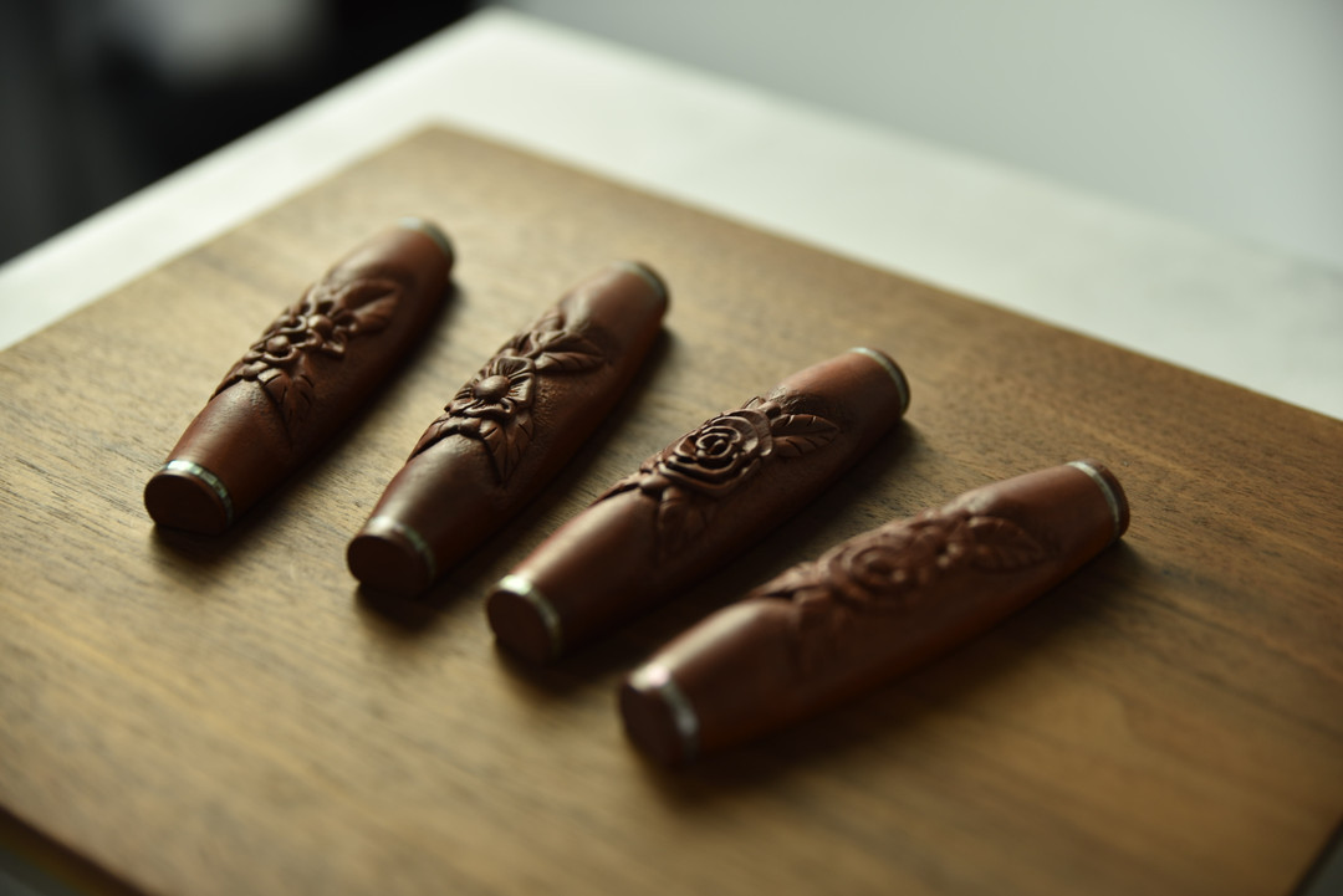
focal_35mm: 70
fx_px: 2612
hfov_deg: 28.8
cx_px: 672
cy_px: 448
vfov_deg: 19.5
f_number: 2.8
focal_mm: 70
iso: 100
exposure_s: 1/100
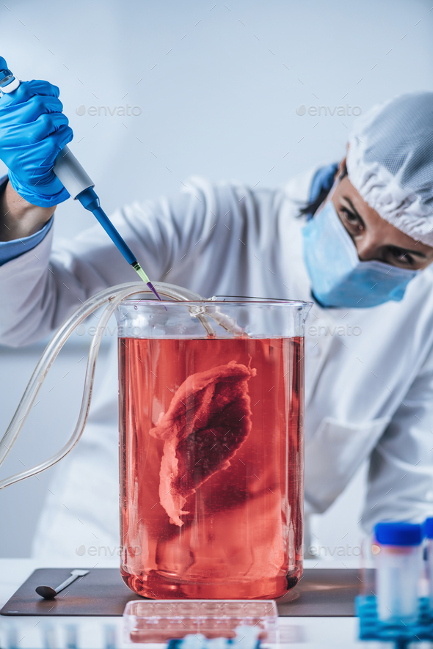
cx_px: 216
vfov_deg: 19.5
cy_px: 324
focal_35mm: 105
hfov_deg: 13.0
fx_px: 1894
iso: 64
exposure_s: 1/200
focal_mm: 105
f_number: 4
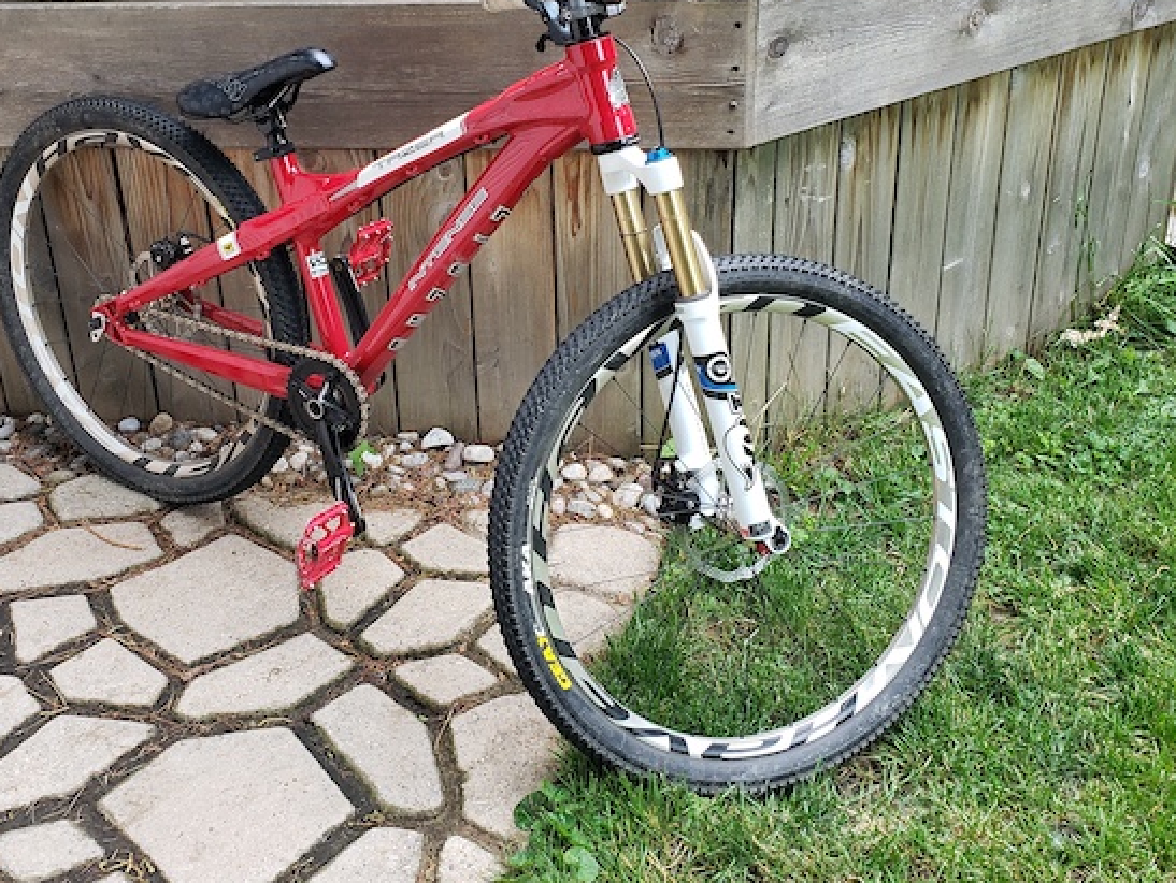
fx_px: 1292
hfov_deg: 48.8
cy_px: 269
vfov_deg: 37.2
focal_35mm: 38
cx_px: 499
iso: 160
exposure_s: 1/60
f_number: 2.4
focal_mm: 4.3
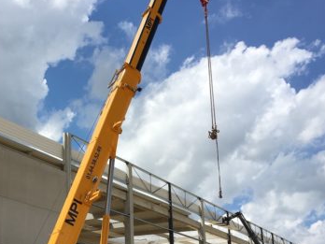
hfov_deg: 37.4
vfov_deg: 28.3
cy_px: 205
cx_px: 89
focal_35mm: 50
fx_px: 469
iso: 25
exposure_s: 1/2653
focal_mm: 4.15
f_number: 2.2
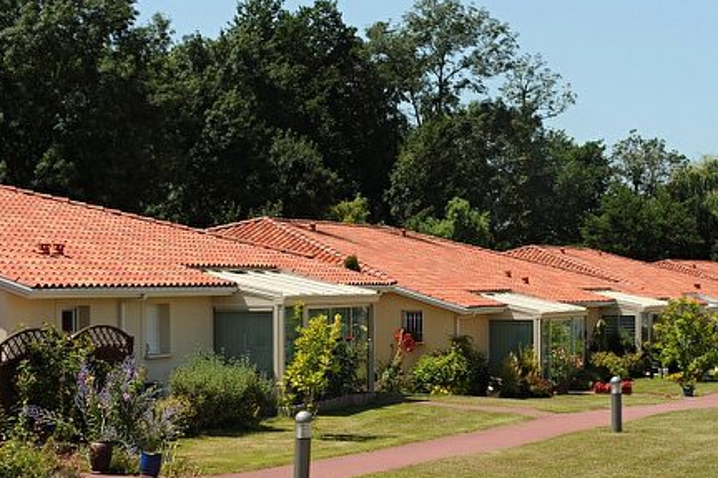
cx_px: 332
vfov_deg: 14.5
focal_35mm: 94
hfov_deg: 21.7
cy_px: 276
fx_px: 1875
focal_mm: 58
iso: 200
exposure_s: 1/500
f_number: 8
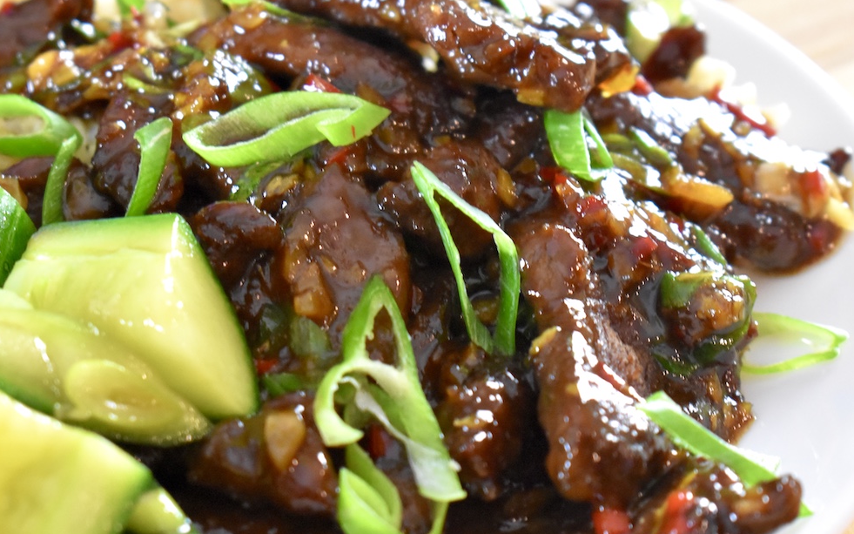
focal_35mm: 110
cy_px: 213
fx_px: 2552
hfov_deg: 19.0
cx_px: 407
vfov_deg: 11.9
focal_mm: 55
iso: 3200
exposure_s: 1/30
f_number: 5.6
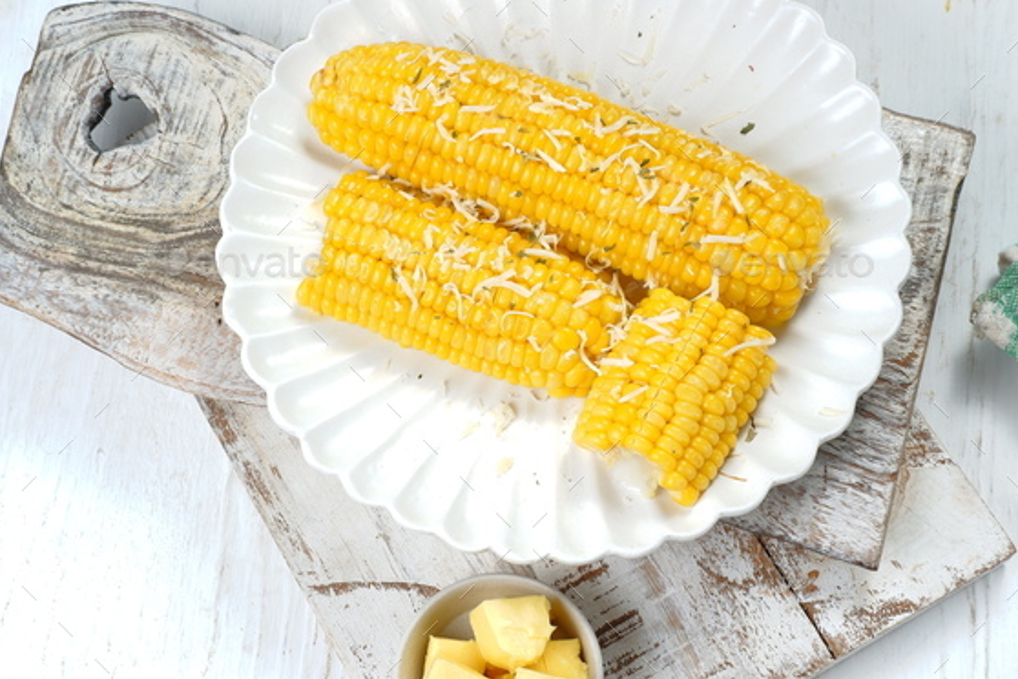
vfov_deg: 24.2
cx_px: 513
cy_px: 348
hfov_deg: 35.6
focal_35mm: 56
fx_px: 1583
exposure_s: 1/100
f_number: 10
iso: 100
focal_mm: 35
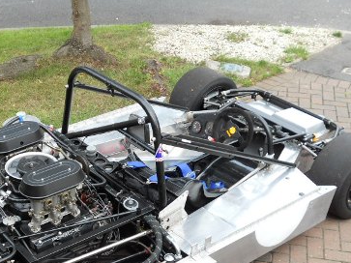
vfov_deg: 21.5
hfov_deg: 28.6
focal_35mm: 67
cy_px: 231
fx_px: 679
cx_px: 97
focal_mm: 6.9
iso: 80
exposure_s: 1/160
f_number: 3.9
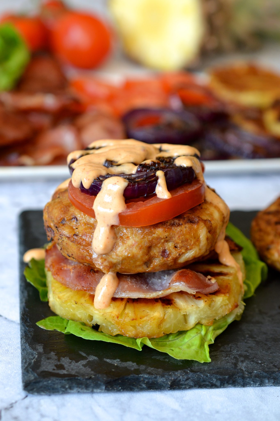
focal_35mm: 60
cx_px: 140
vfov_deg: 33.4
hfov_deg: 22.6
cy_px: 210
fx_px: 700
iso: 400
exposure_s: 1/80
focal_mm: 40
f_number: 4.5
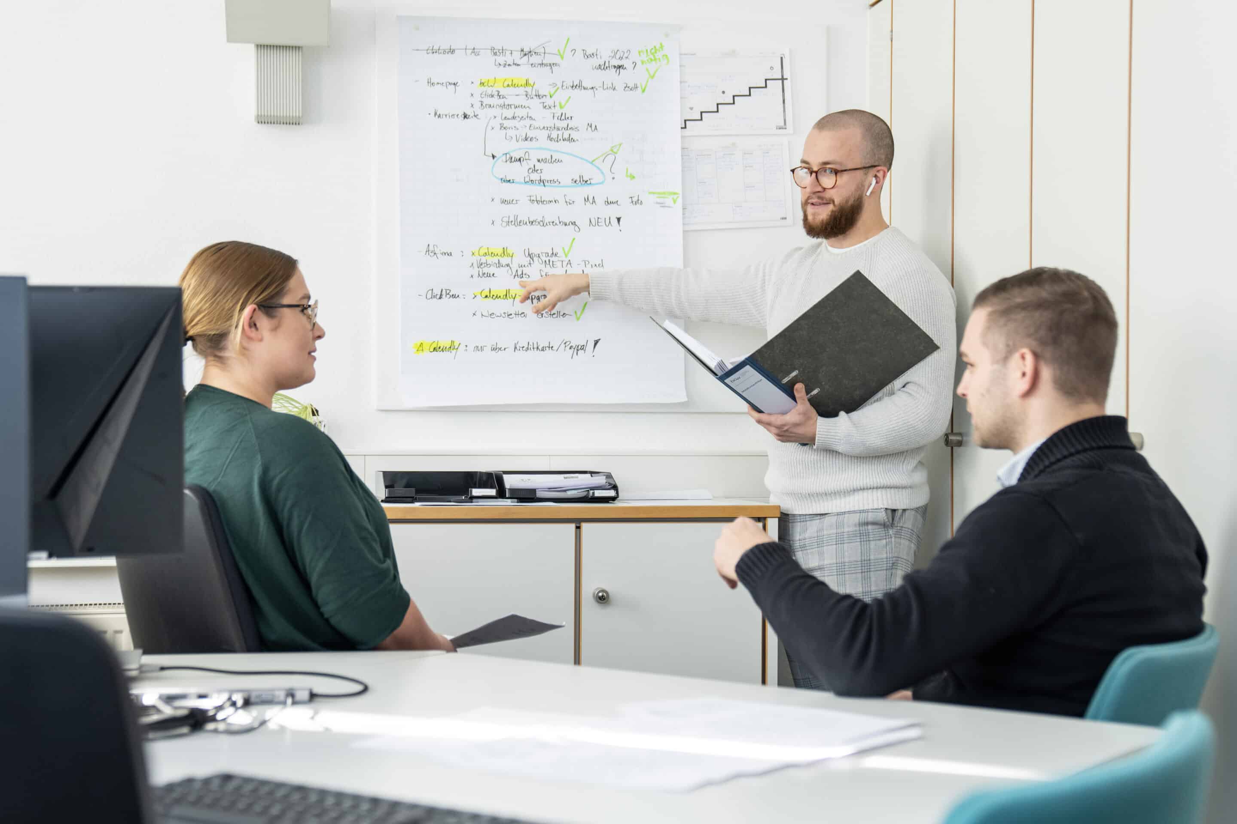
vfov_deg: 29.9
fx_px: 1546
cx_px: 618
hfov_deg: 43.6
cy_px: 412
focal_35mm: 45
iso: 640
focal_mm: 45
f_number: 2.8
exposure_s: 1/80
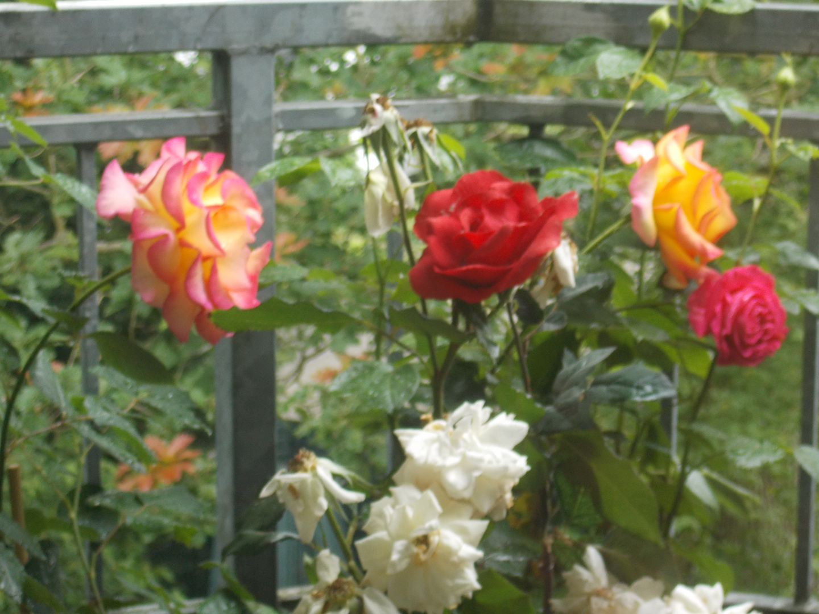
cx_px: 410
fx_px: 3076
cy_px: 307
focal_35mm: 130
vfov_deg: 11.4
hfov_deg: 15.2
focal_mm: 23
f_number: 6.5
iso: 200
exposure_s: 1/30
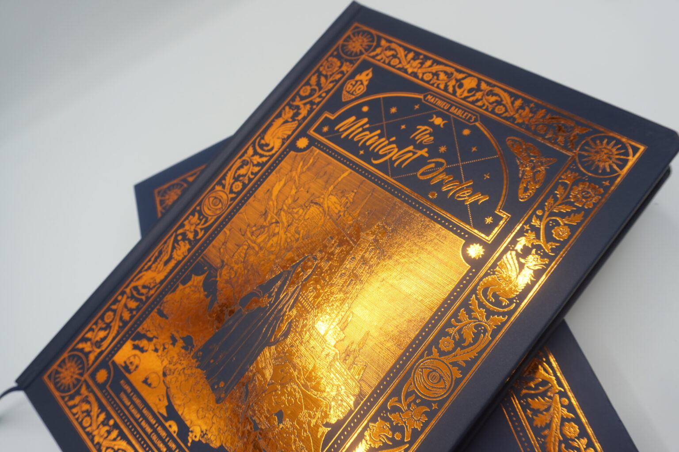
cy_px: 226
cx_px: 340
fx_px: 537
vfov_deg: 45.7
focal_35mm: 28
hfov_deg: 64.6
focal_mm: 19
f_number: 6.3
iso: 100
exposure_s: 1/125
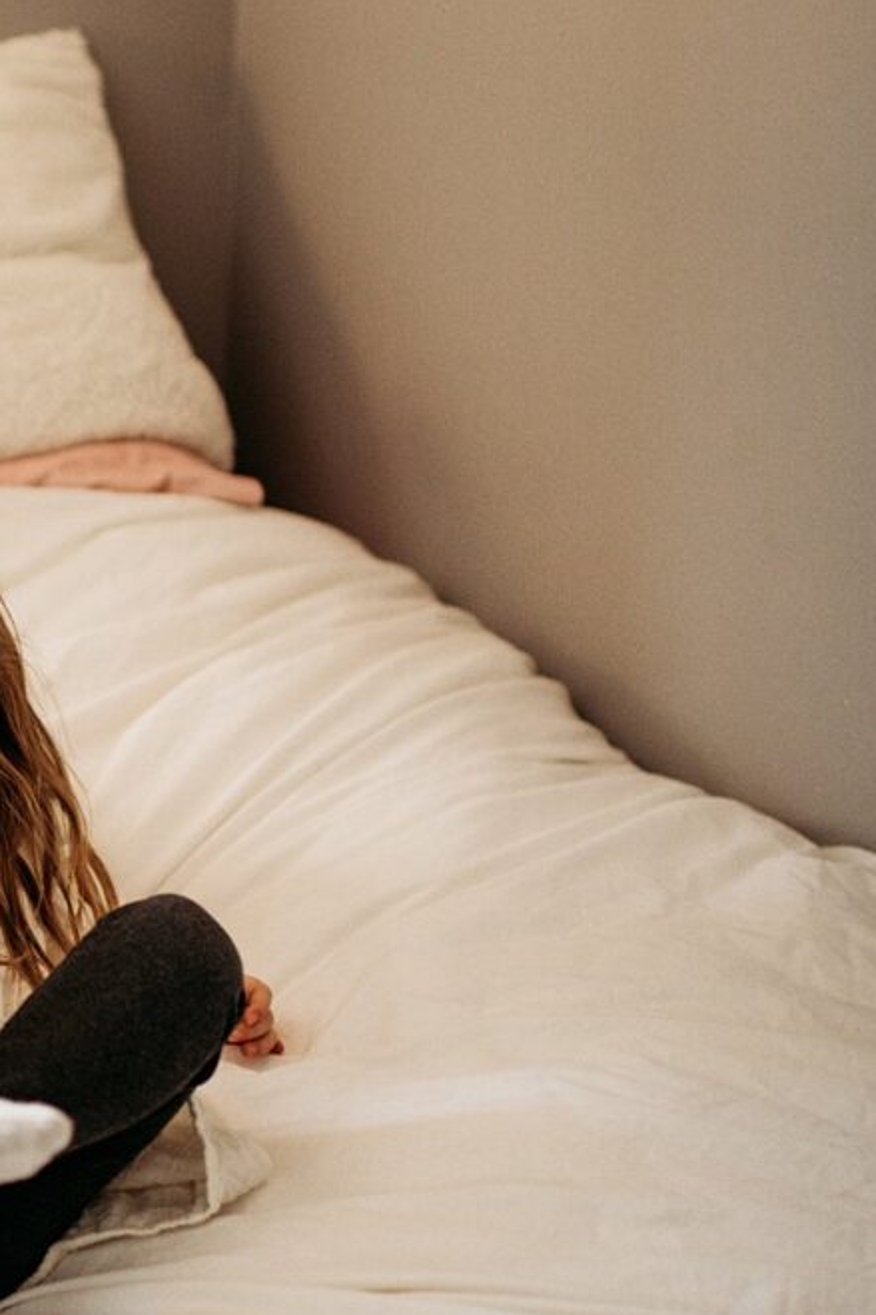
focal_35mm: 85
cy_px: 700
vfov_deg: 23.9
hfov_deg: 15.6
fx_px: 3104
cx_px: -120
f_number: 1.4
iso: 400
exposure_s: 1/400
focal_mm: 35
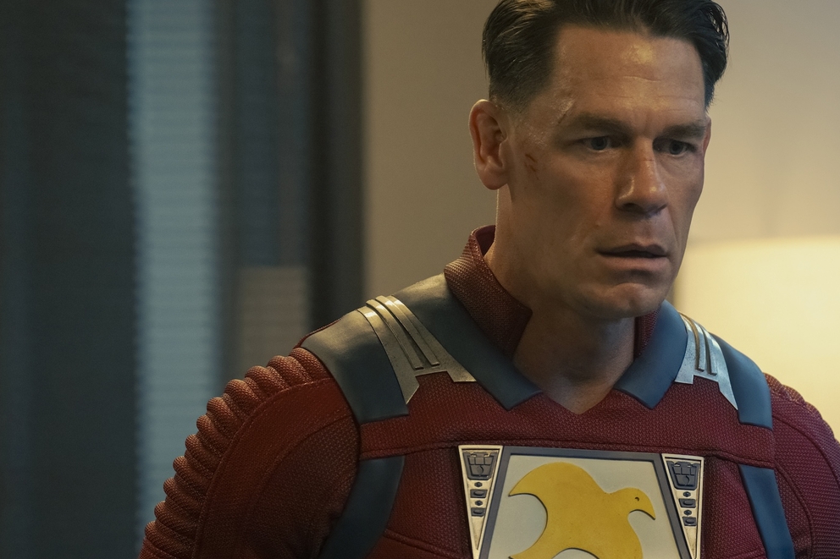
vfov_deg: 6.5
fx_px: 4922
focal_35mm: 211
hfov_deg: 9.7
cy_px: 462
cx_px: 611
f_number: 2.8
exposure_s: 1/125
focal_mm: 109
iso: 6400
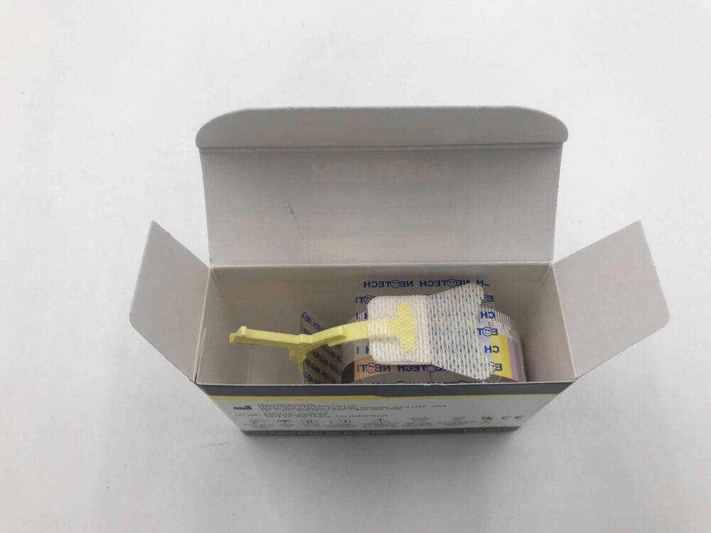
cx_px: 356
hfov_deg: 63.4
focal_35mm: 28
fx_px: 575
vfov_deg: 49.7
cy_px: 266
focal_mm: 3.99
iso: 20
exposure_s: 1/120
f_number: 1.8
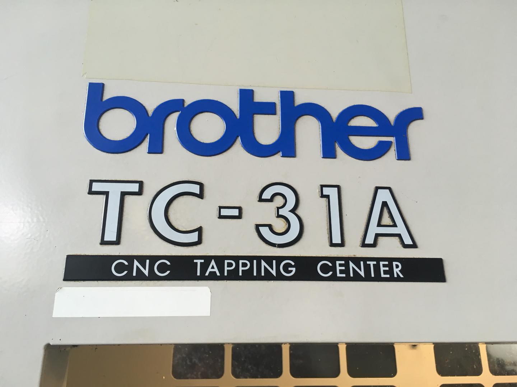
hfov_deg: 61.7
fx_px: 433
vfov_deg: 48.2
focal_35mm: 29
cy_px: 194
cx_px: 258
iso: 25
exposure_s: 1/33
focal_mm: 4.15
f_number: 2.2
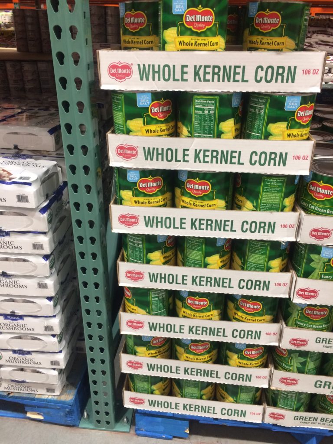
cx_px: 166
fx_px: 372
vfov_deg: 61.7
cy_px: 222
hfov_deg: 48.2
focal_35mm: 29
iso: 100
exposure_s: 1/30
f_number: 2.2
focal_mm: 4.15
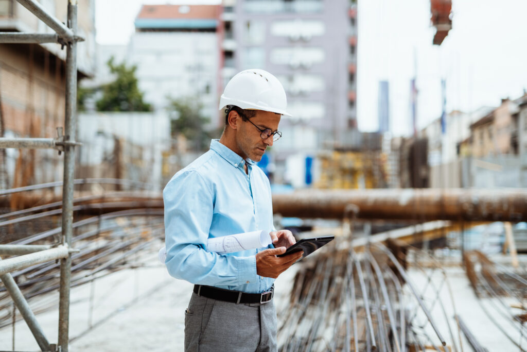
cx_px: 264
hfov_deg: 39.6
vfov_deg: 27.0
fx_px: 732
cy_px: 176
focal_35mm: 50
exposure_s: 1/640
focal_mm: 50
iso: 80
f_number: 1.6
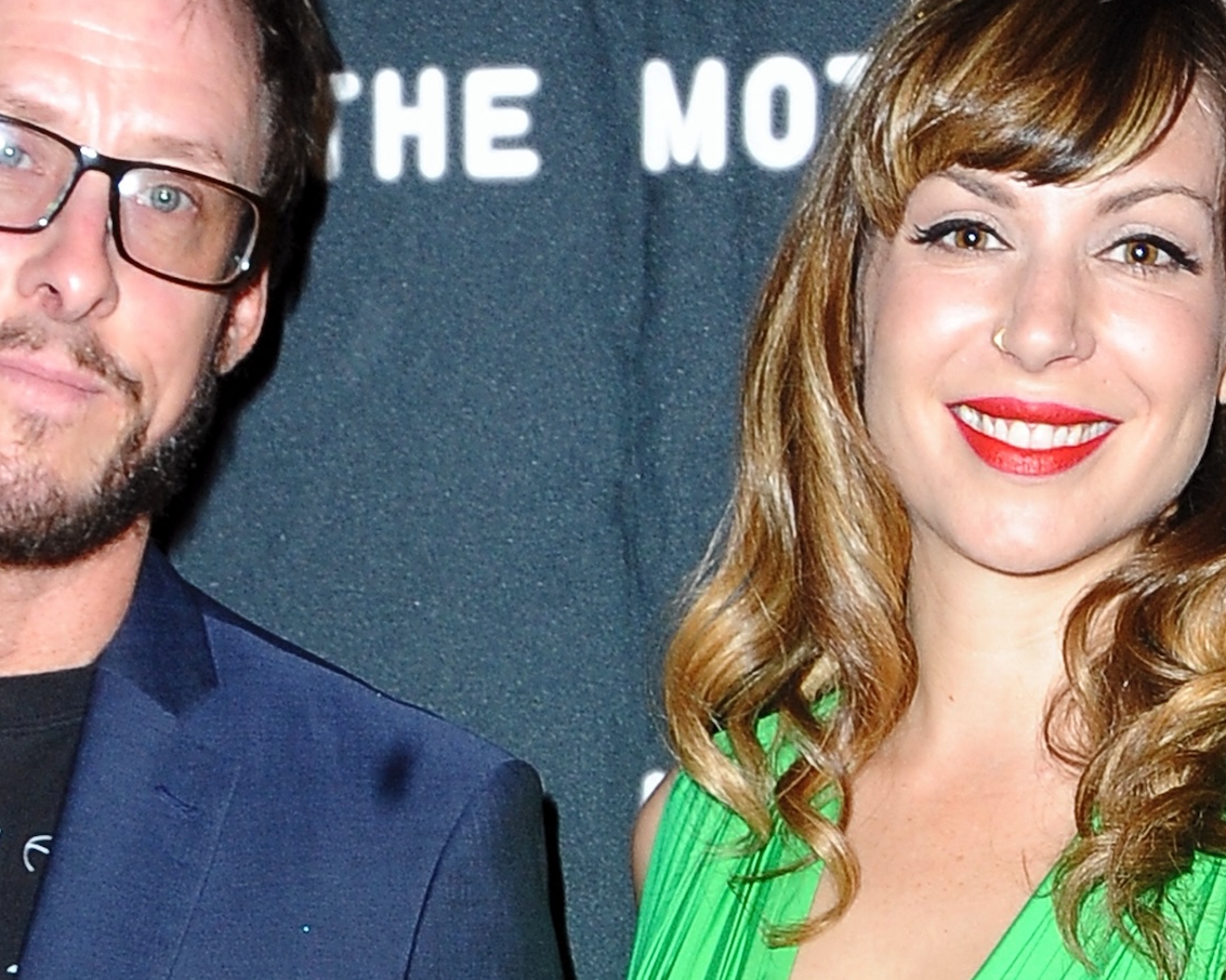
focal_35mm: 53
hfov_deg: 35.2
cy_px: 328
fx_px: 1923
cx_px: 453
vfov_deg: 28.4
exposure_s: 1/100
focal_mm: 32
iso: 1000
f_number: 11
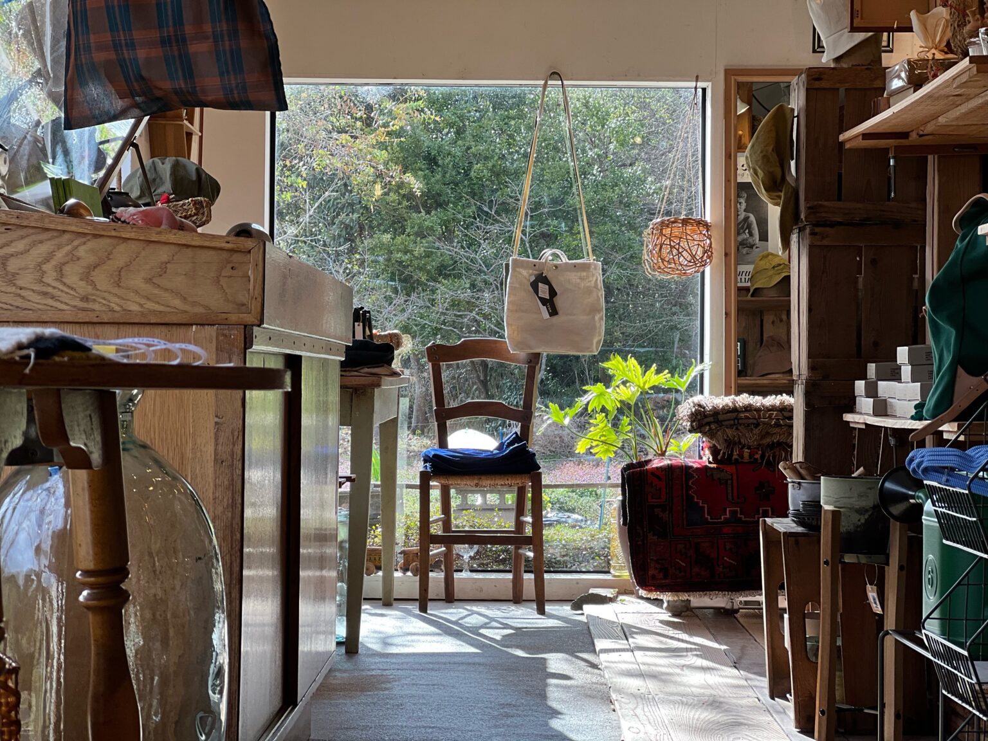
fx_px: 2198
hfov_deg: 25.3
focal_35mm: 77
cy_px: 370
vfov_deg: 19.1
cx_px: 494
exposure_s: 1/120
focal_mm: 9
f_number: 2.8
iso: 32
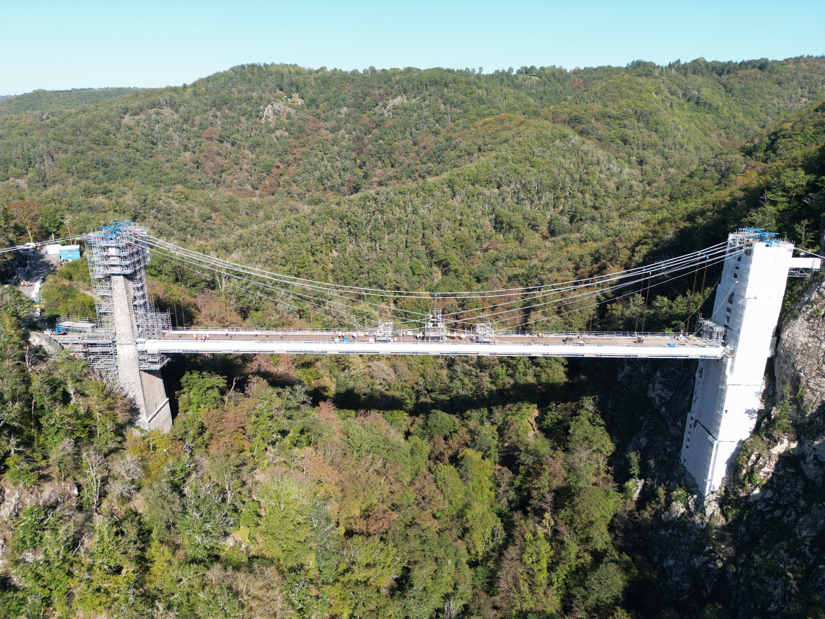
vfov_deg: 56.8
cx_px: 412
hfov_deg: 71.6
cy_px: 310
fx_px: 572
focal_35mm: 24
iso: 200
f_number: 1.7
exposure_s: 1/2000
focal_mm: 6.72
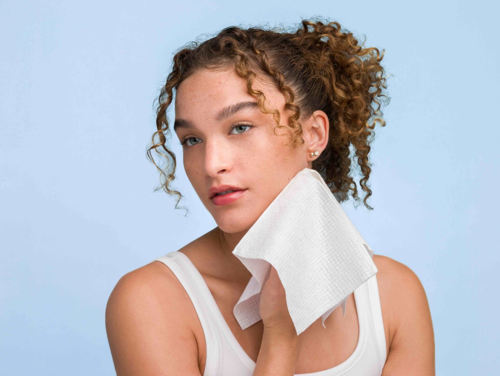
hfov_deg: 27.8
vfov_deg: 21.0
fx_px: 1011
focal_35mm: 70
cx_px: 250
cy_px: 188
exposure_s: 1/250
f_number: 10
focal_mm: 35
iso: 80
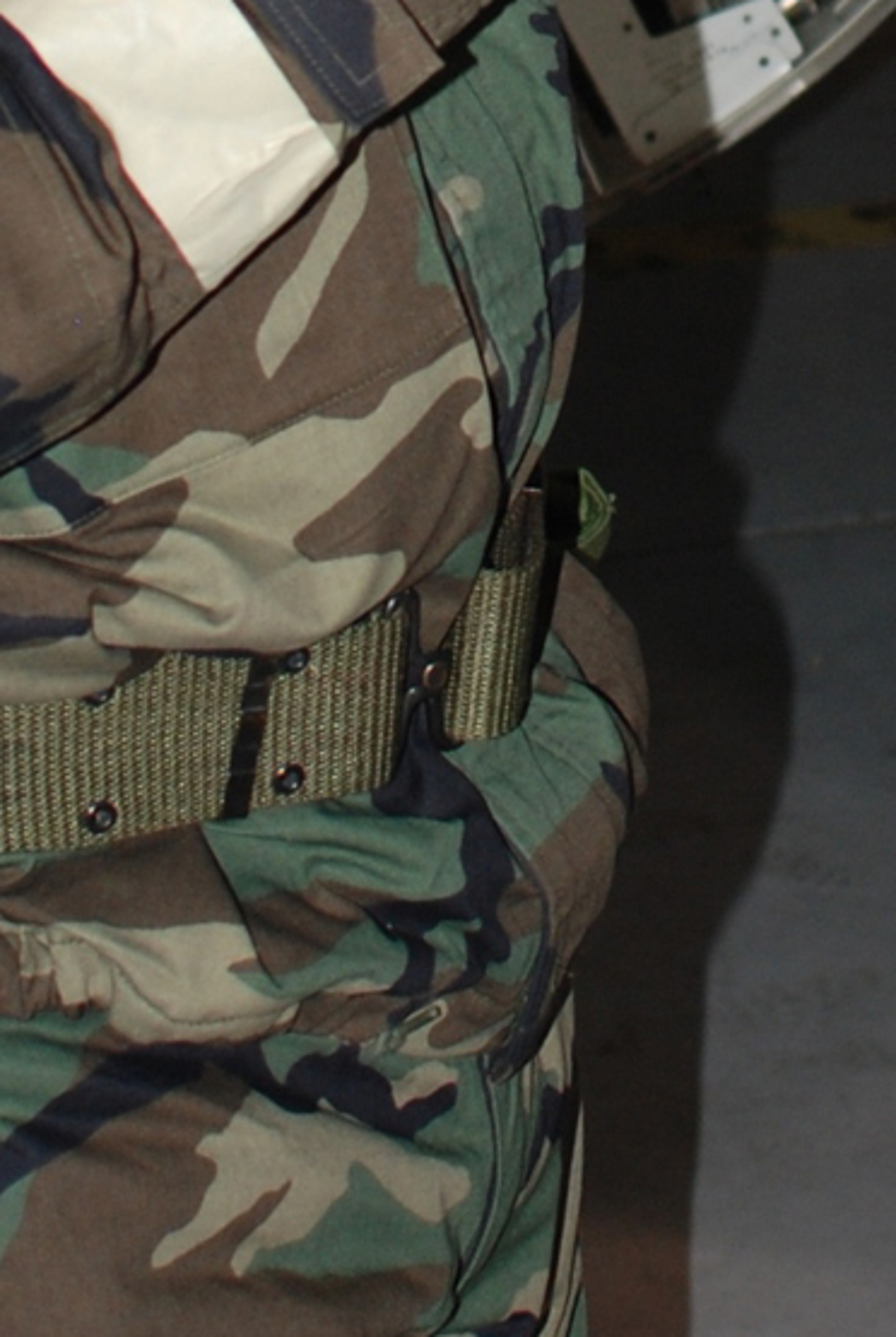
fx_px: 5913
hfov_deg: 8.6
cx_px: 764
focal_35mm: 159
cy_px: -609
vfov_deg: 12.3
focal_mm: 28
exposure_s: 1/60
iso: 200
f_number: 3.5
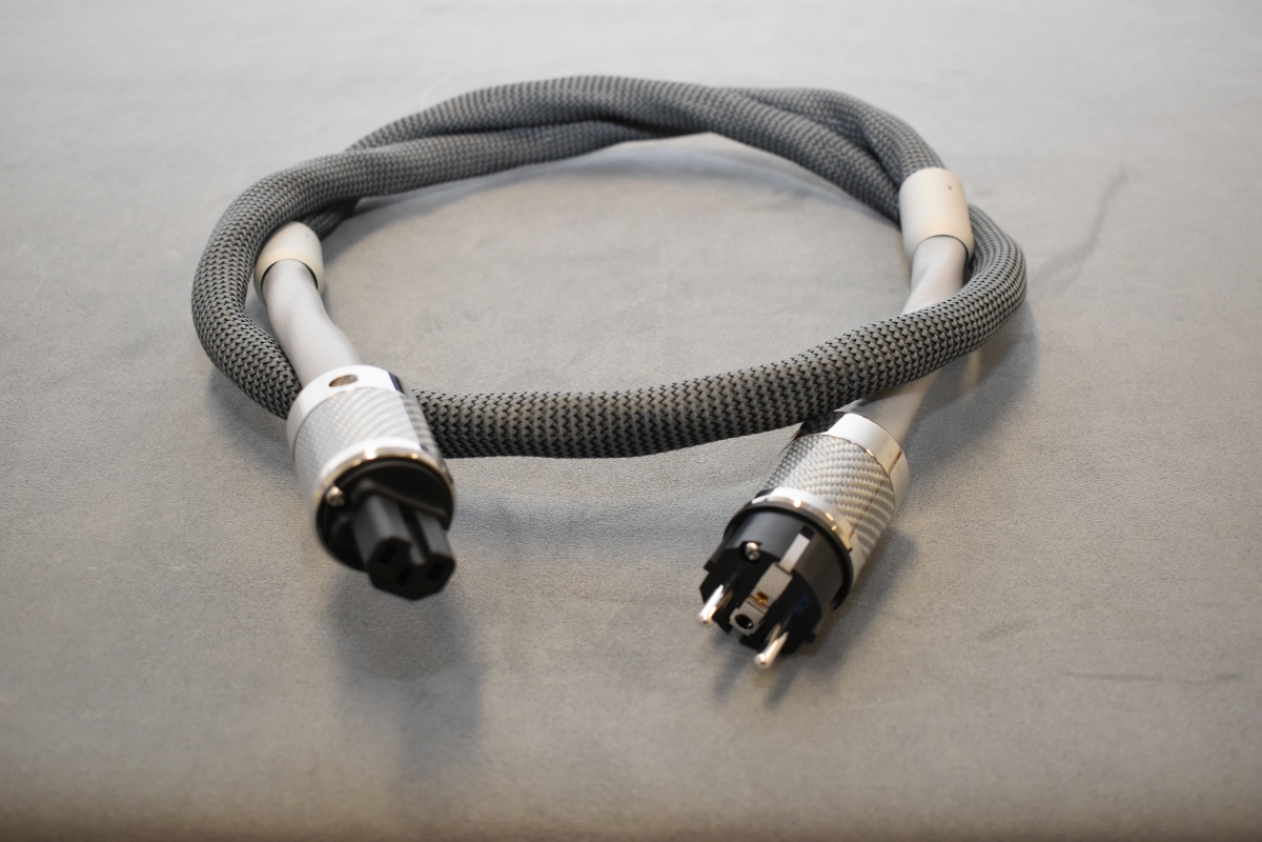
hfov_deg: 47.9
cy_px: 421
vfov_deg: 33.0
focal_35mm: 40
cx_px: 631
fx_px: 1420
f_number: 4
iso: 1100
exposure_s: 1/125
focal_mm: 27
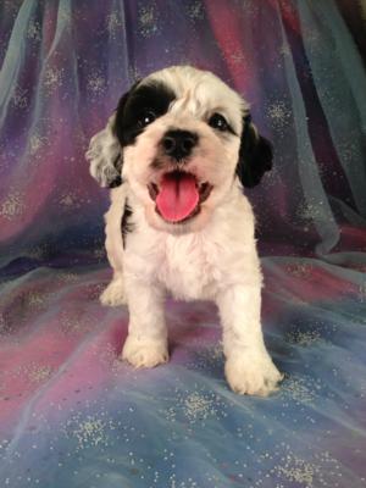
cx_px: 183
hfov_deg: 42.9
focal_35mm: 33
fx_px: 465
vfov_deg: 55.4
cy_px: 244
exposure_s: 1/60
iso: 50
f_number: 2.4
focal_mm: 4.13
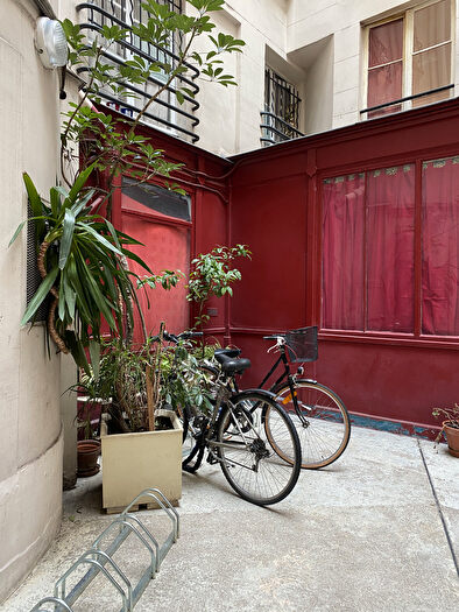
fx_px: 459
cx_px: 230
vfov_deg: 67.3
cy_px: 306
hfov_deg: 53.1
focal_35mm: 26
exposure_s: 1/50
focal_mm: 4.25
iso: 80
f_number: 1.8
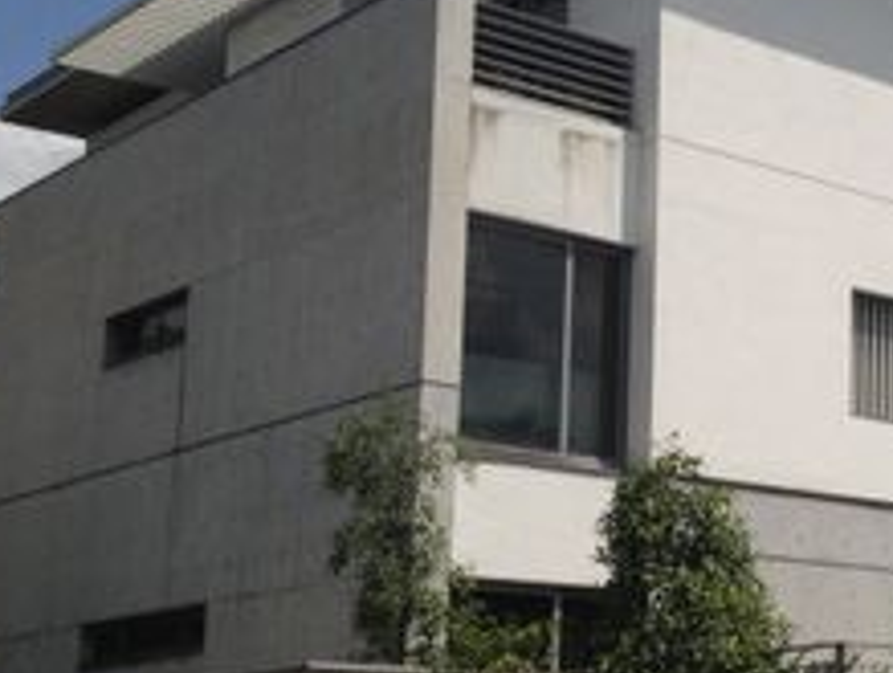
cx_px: 1030
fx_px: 2196
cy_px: 424
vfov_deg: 17.4
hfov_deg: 21.6
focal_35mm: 85
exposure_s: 1/4255
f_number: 2.4
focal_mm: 4.28
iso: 50
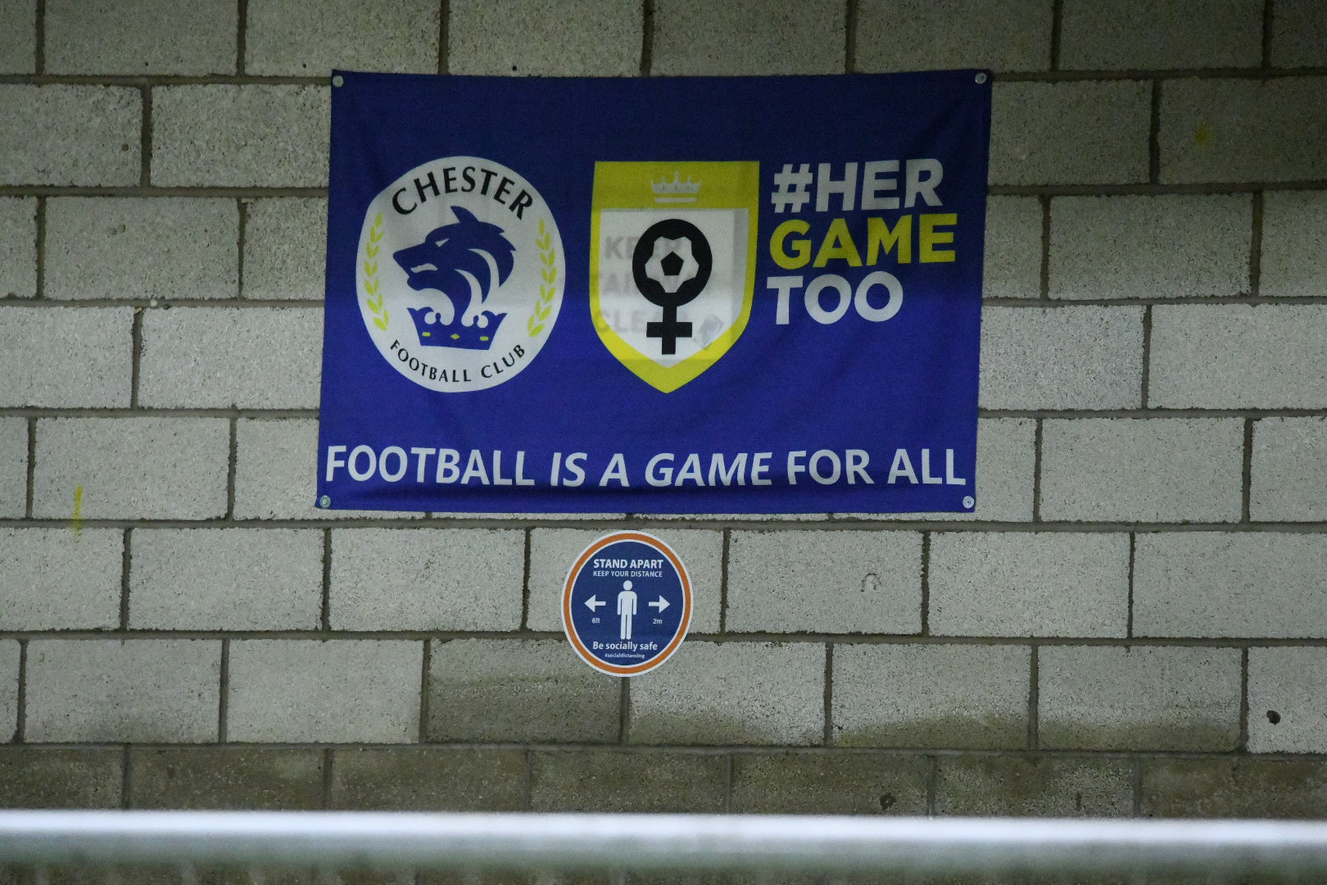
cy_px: 442
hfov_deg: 4.6
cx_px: 664
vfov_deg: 3.1
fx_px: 16586
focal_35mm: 450
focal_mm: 450
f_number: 6.3
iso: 25600
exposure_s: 1/400
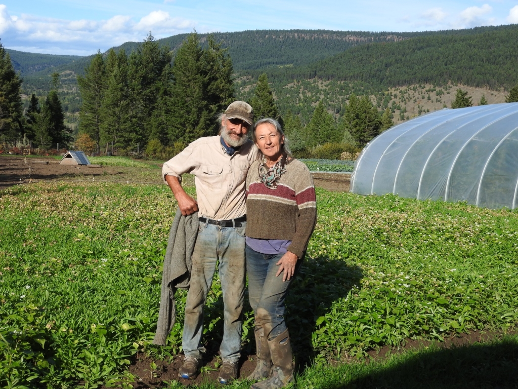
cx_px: 259
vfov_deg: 29.1
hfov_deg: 38.2
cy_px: 194
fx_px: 748
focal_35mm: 50
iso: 100
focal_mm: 9
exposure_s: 1/800
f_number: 4
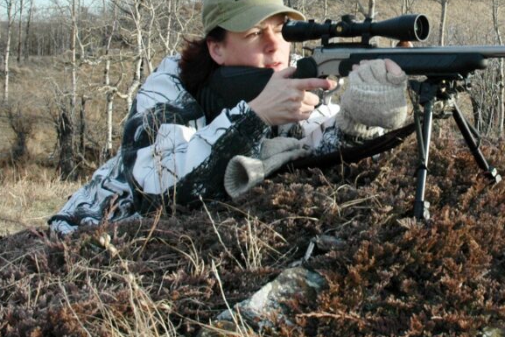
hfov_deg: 37.3
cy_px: 117
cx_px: 378
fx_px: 730
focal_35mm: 52
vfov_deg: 25.9
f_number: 9
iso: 400
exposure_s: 1/320
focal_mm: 22
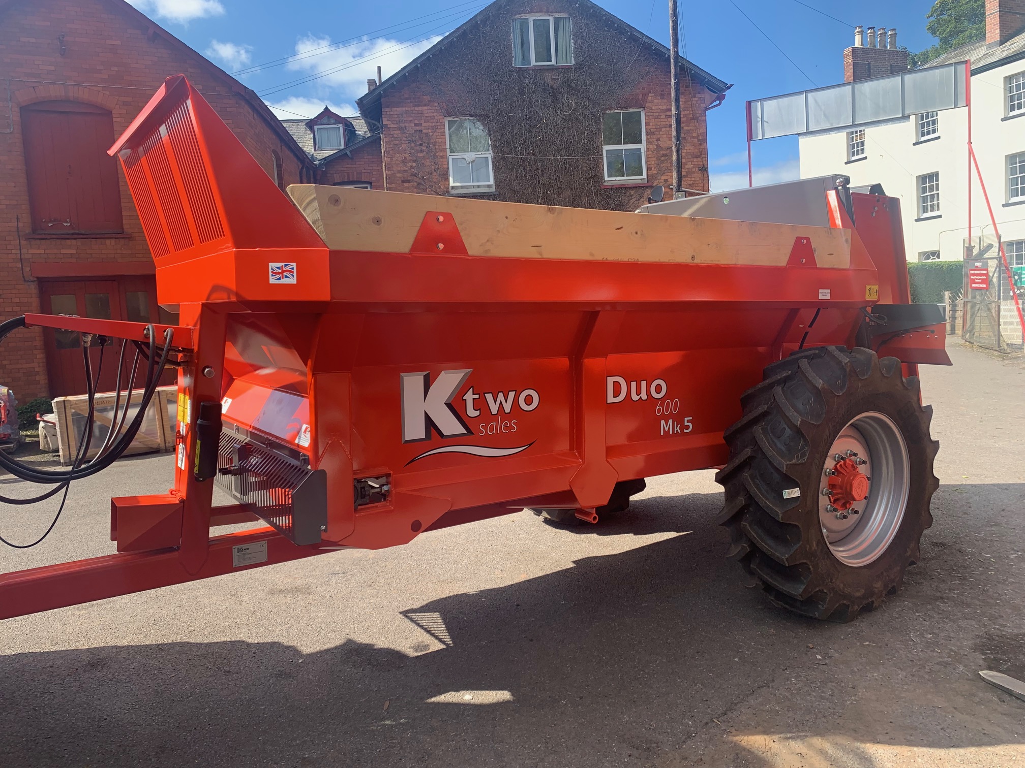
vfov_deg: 53.1
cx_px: 512
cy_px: 384
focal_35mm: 26
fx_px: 770
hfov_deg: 67.3
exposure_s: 1/683
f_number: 1.8
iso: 25
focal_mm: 4.25
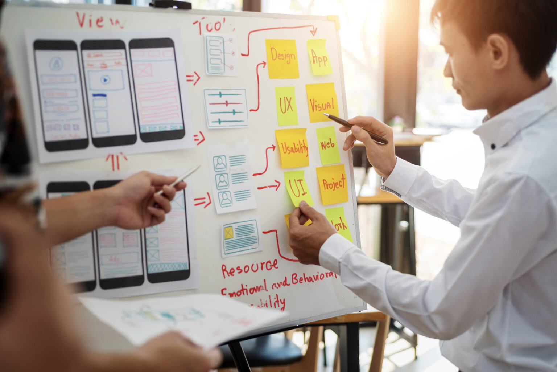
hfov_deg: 33.4
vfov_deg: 22.6
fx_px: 929
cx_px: 278
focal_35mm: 60
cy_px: 186
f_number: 3.2
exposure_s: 1/250
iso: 250
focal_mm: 60
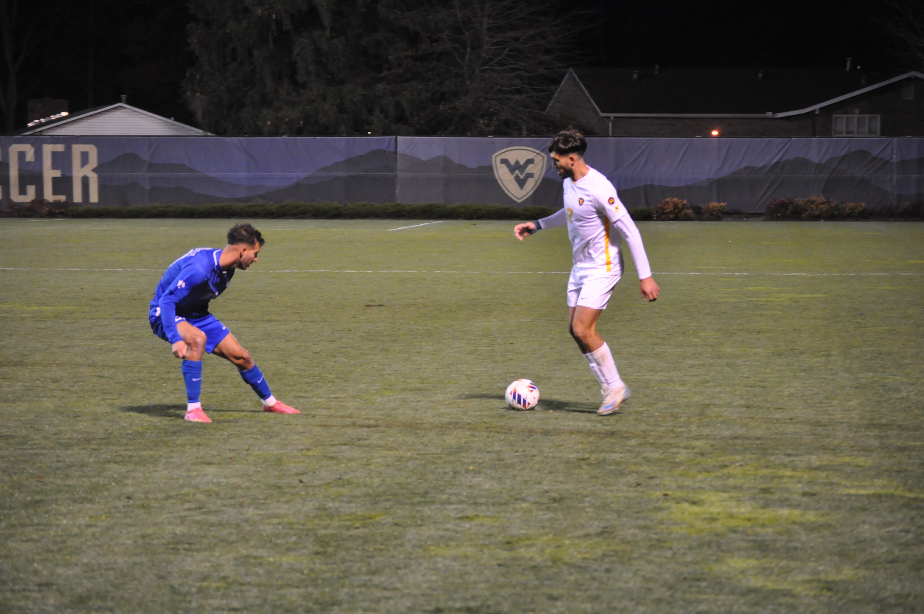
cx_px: 462
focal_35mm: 150
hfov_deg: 13.7
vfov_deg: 9.1
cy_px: 307
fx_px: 3845
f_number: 4.5
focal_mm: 100
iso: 1600
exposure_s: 1/100
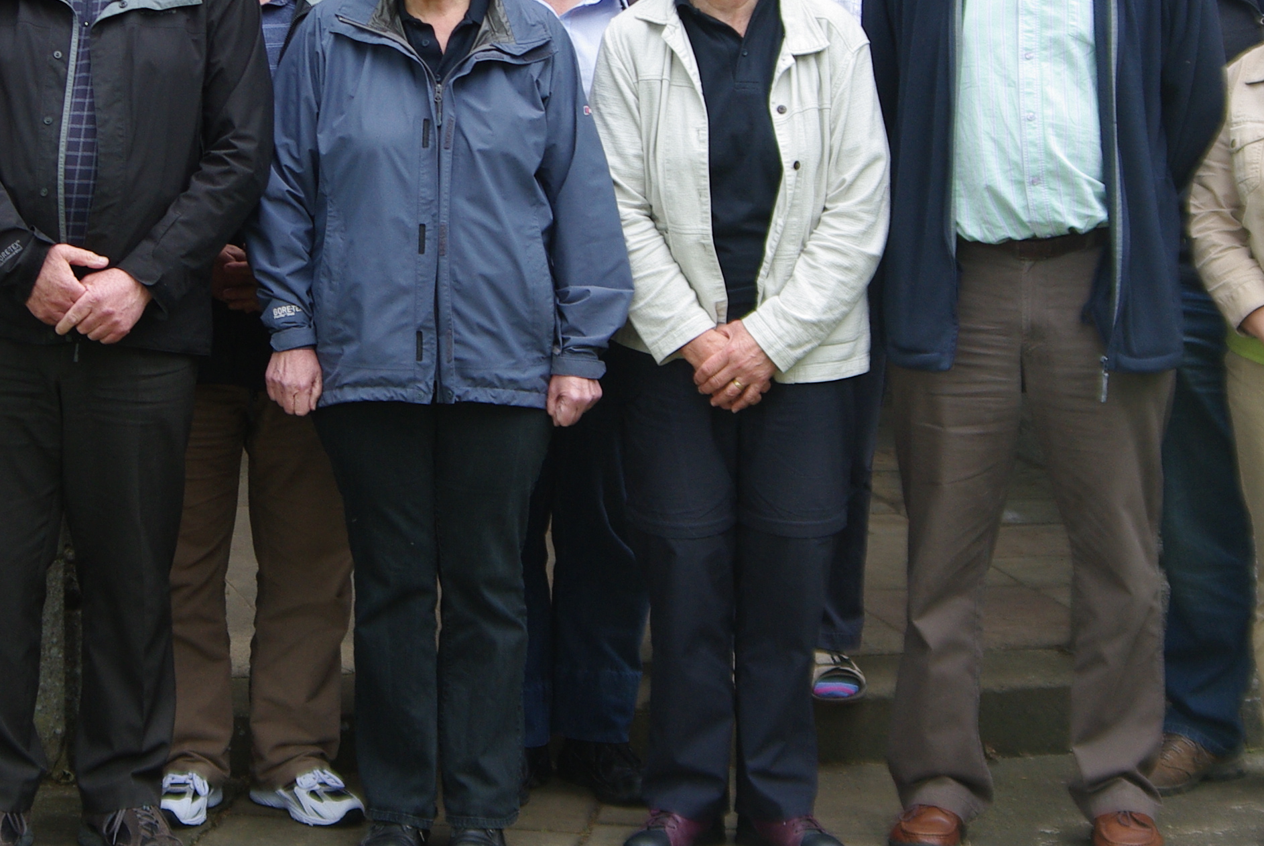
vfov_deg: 8.9
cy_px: 133
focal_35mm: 154
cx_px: 472
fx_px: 5413
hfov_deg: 13.3
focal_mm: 50
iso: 200
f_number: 5.6
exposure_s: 1/125
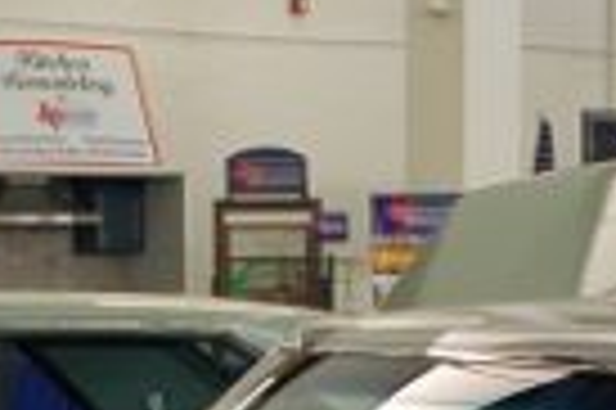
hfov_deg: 13.6
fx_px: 2581
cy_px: 879
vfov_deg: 8.5
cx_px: 391
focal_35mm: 151
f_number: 3.5
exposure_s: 1/60
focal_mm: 18
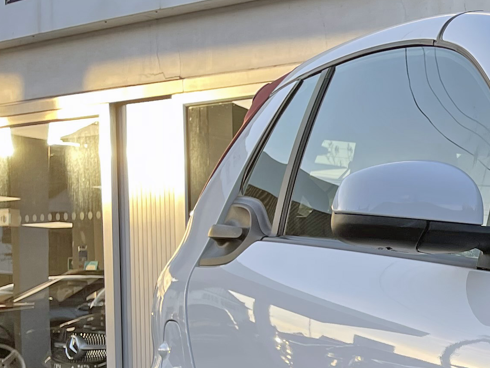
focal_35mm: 92
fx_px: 1303
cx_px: 761
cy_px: 446
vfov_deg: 15.5
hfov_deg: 18.5
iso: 32
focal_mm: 5.1
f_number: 1.6
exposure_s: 1/382
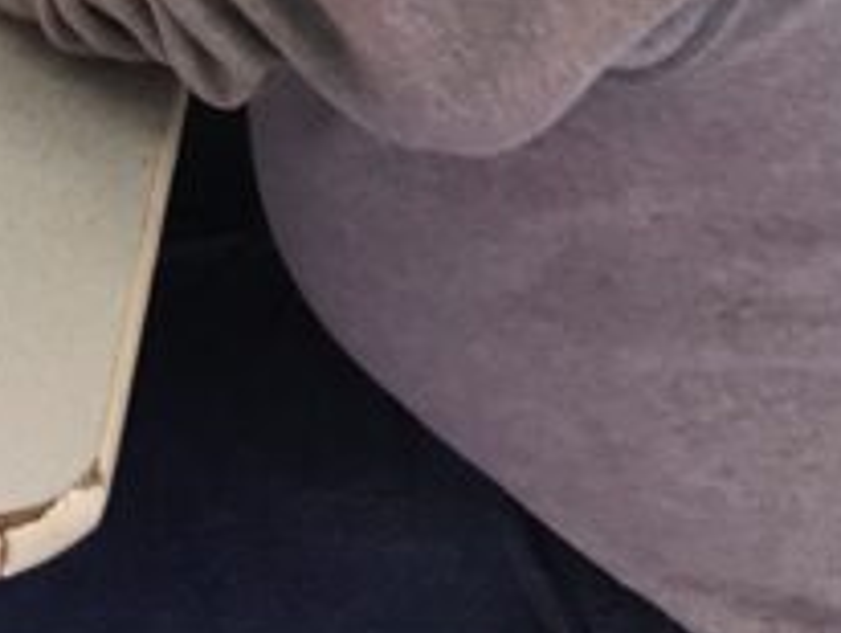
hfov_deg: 11.5
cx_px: -514
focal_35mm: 163
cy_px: -813
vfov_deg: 8.4
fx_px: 3965
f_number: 1.8
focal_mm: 3.99
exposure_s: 1/60
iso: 25
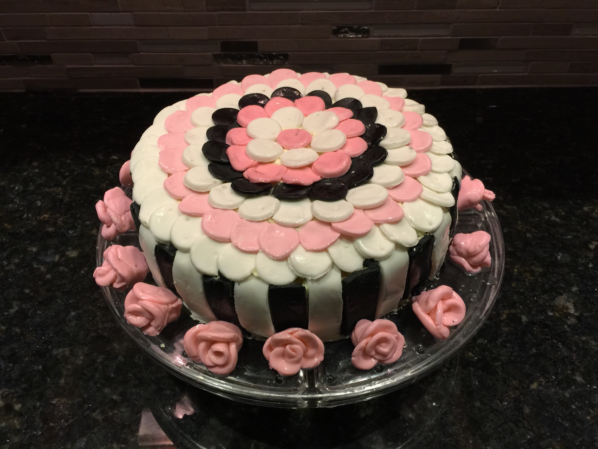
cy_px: 224
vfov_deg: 48.2
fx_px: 501
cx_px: 299
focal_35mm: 29
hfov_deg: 61.7
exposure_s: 1/15
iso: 50
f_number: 2.2
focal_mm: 4.15
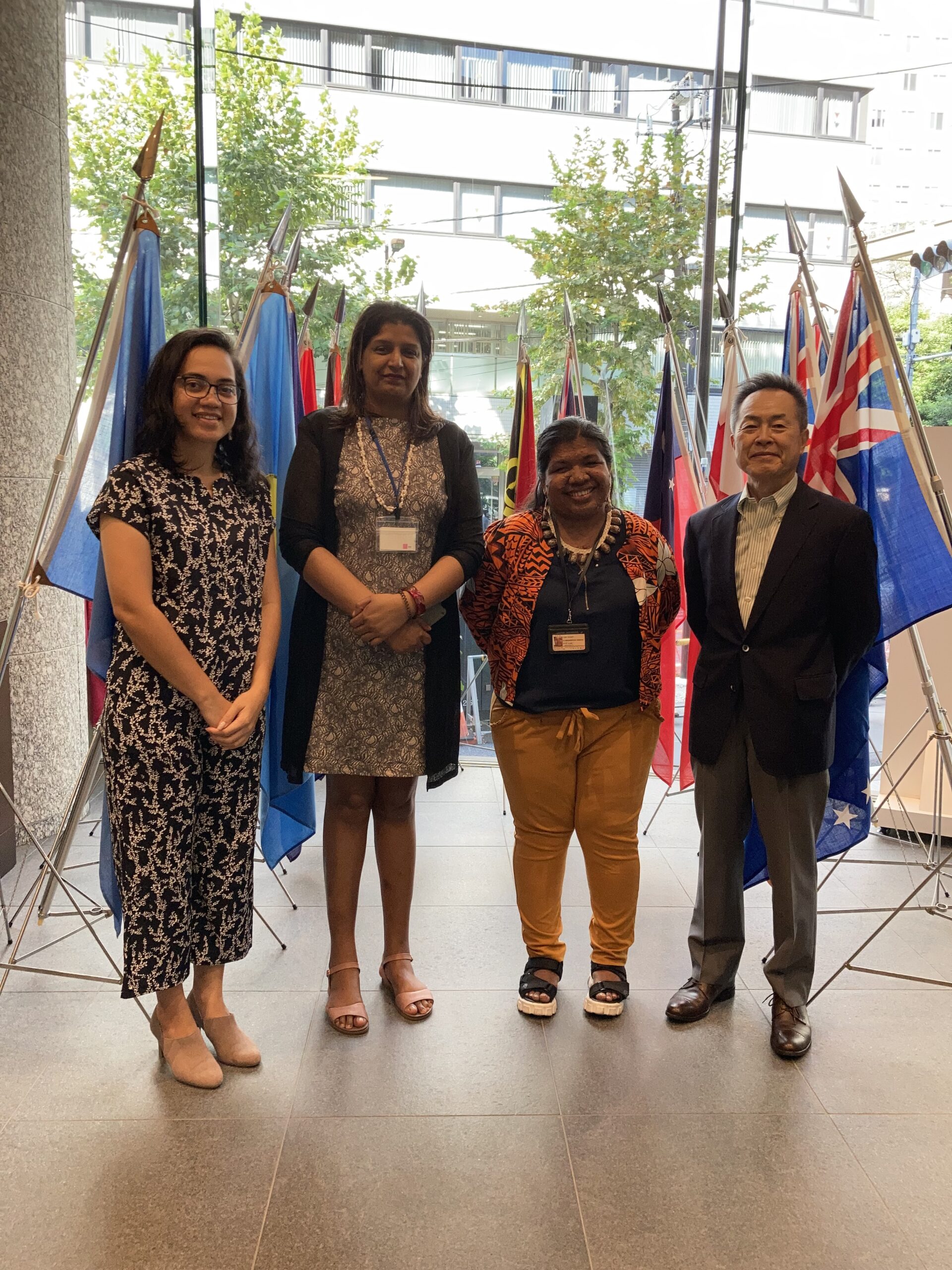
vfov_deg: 63.4
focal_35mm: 28
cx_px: 476
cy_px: 635
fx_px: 1027
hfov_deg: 49.7
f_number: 1.8
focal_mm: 3.99
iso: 64
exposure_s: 1/121
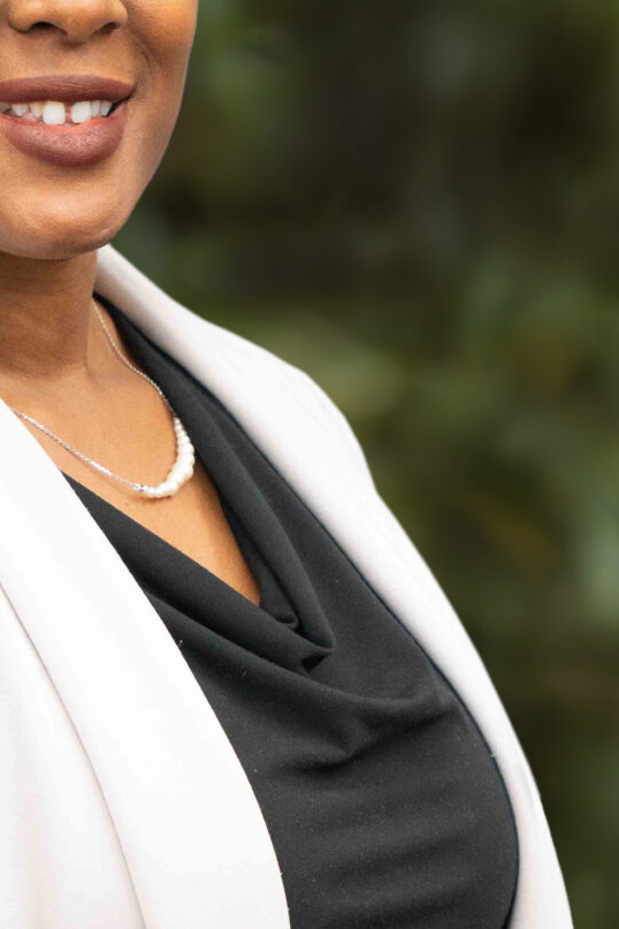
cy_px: 291
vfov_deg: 10.4
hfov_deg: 6.9
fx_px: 5106
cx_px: 36
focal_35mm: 198
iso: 1250
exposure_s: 1/200
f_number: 4.5
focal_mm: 104
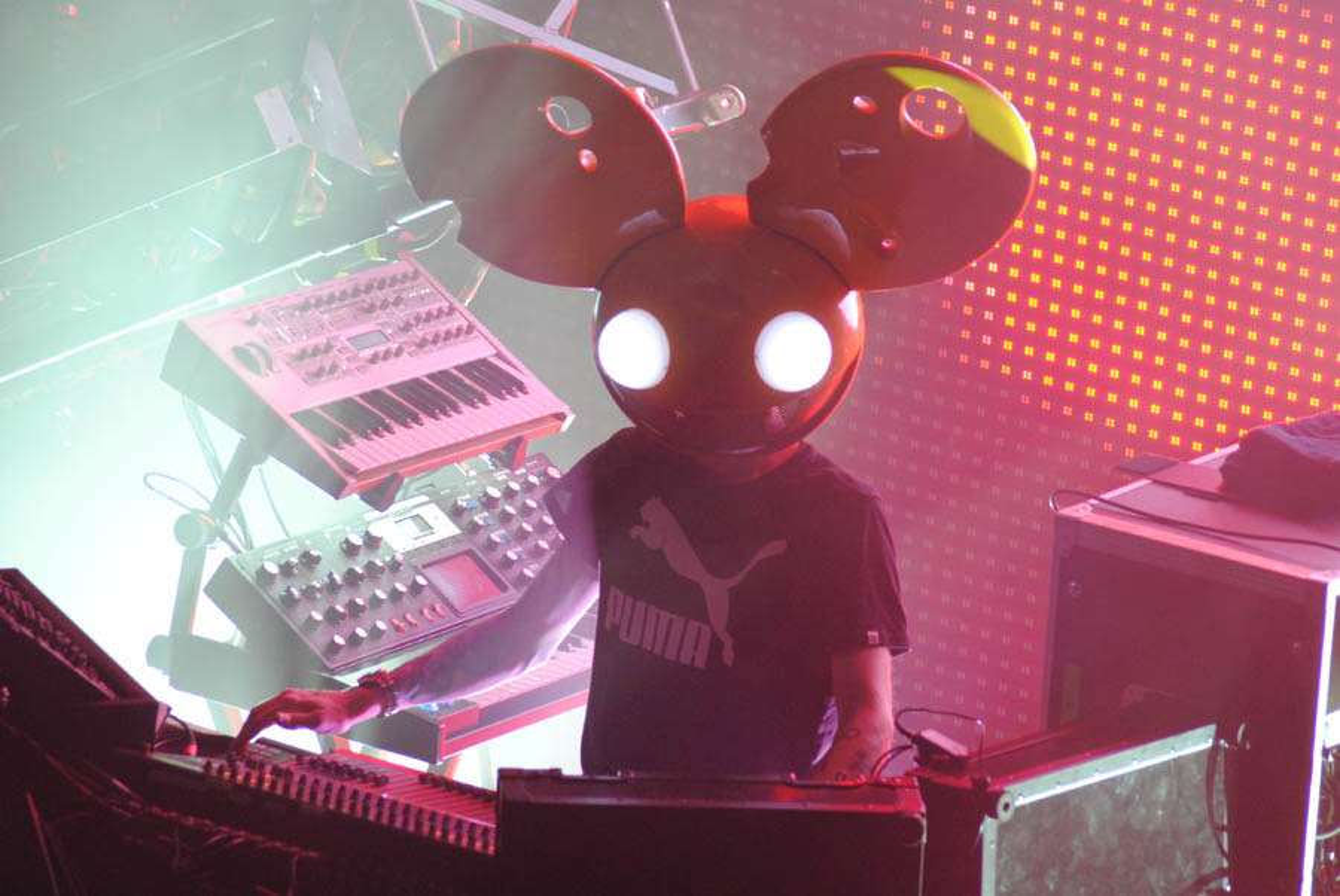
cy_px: 448
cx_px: 670
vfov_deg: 4.8
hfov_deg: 7.2
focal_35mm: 285
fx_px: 10618
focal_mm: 190
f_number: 4.8
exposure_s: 1/50
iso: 800
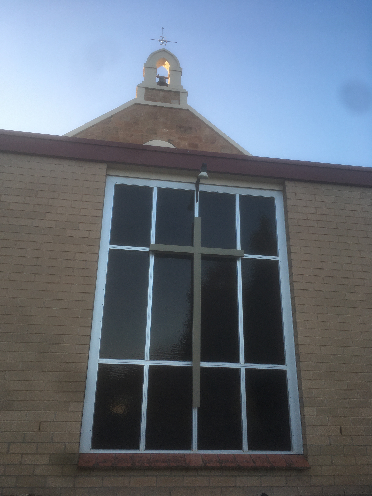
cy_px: 248
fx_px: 416
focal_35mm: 29
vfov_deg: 61.7
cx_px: 186
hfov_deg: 48.2
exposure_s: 1/198
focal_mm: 4.15
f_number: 2.2
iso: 25
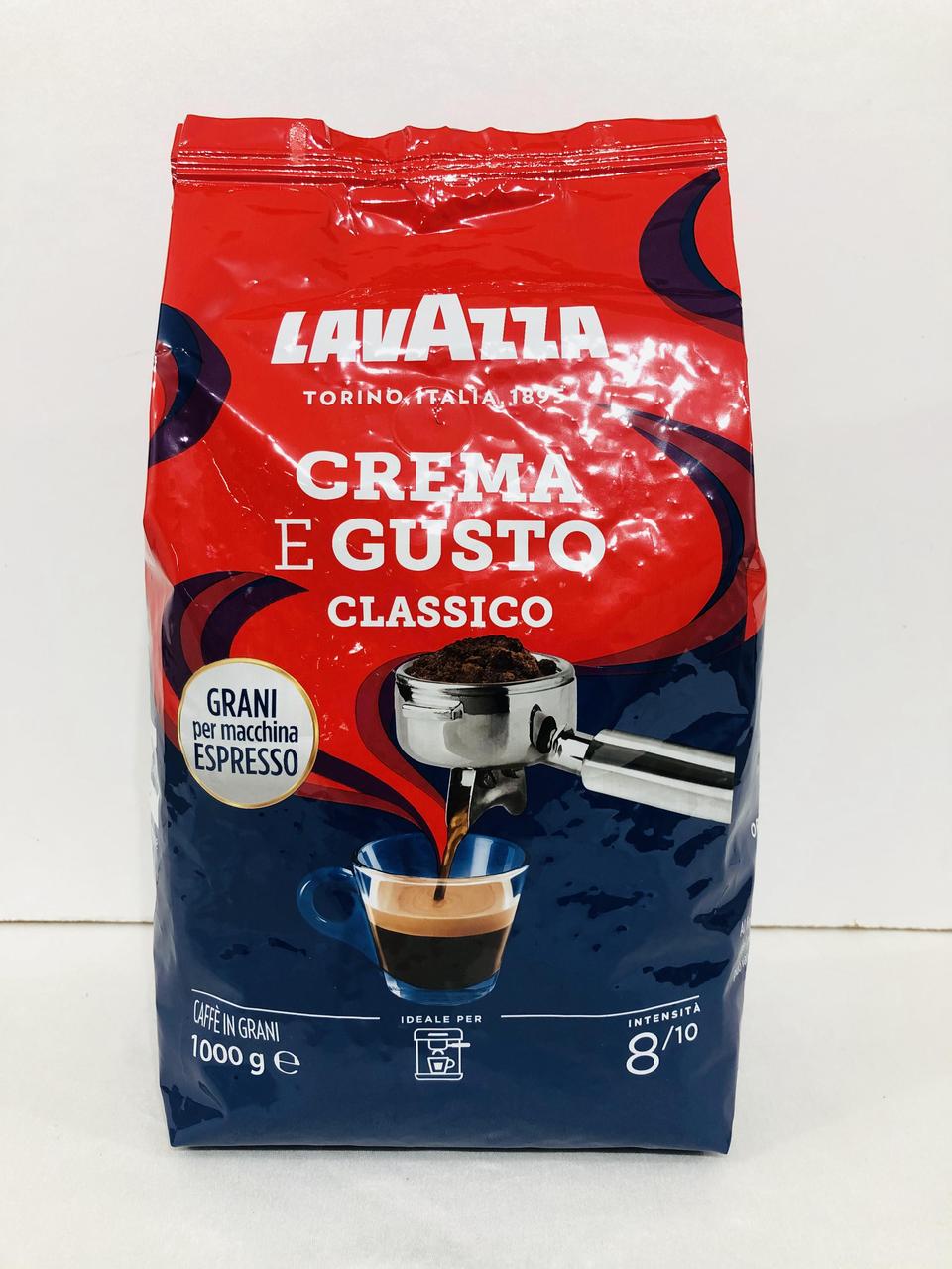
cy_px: 634
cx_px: 476
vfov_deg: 63.4
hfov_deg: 49.7
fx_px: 1027
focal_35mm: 28
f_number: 1.8
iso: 25
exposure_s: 1/33
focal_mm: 4
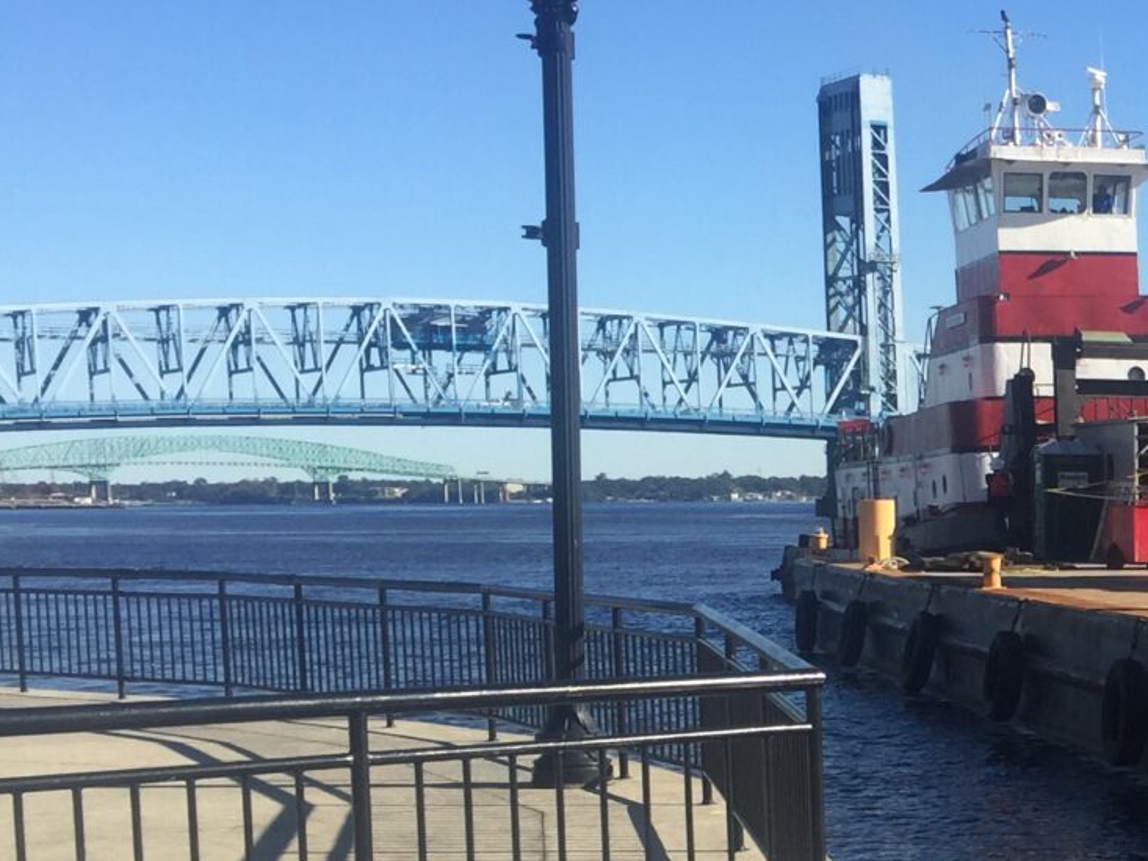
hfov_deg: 21.4
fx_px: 2687
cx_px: 1561
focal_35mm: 81
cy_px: 798
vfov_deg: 17.9
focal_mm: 4.15
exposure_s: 1/1412
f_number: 2.2
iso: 32
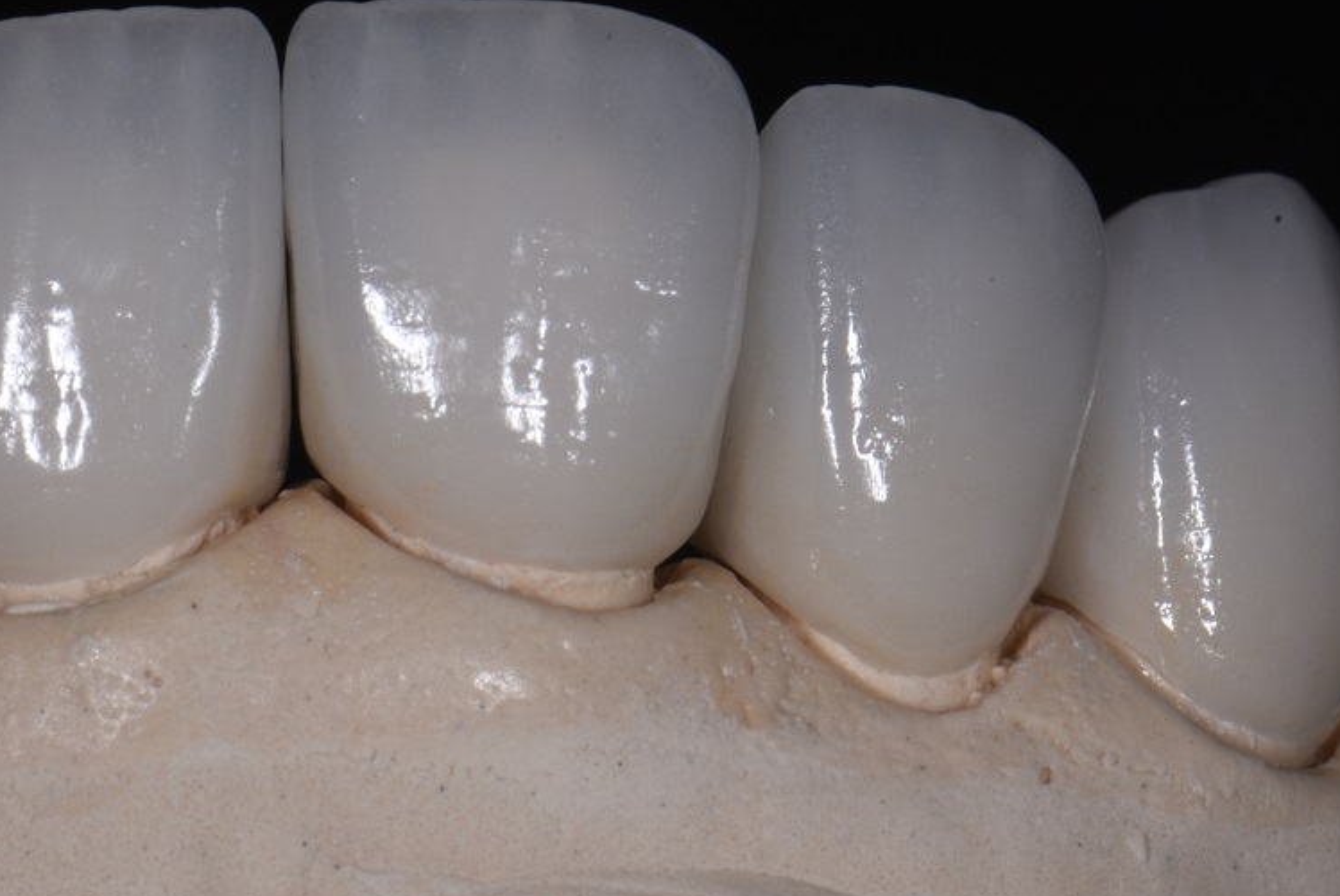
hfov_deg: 9.7
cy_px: 72
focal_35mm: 211
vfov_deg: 6.5
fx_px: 7860
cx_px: 333
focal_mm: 105
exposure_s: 1/160
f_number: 32
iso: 200
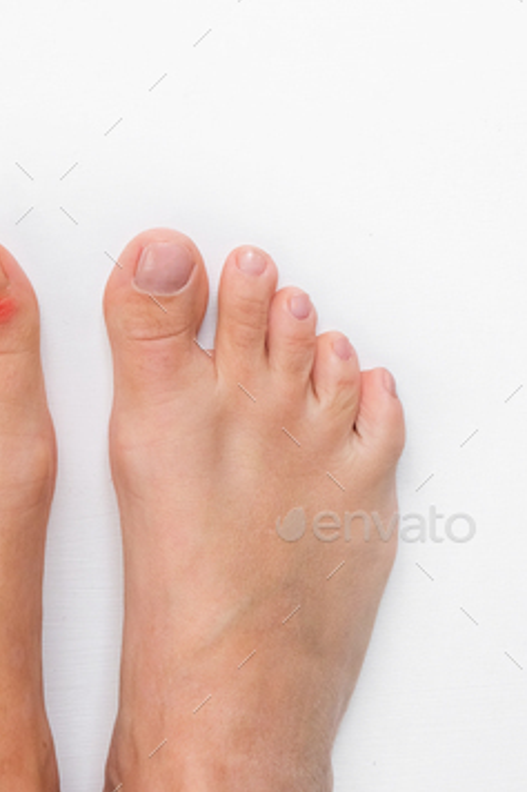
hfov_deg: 16.4
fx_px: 1802
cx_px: 36
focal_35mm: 82
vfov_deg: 22.8
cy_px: -159
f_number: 5
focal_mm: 22.3
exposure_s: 1/125
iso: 500
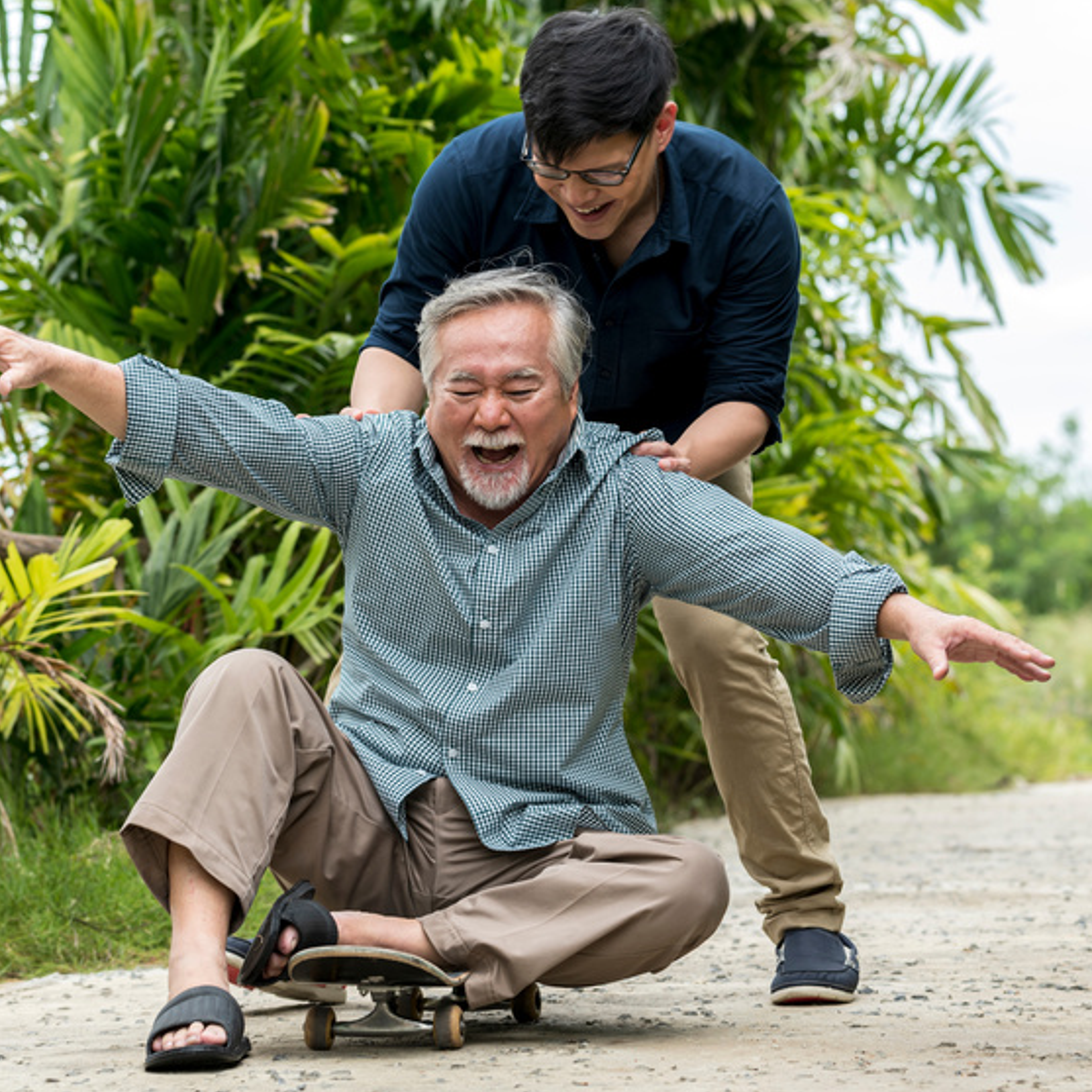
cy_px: 545
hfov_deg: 12.4
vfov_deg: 12.4
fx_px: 5032
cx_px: 600
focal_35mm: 141
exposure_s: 1/250
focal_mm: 110
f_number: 5
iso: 160
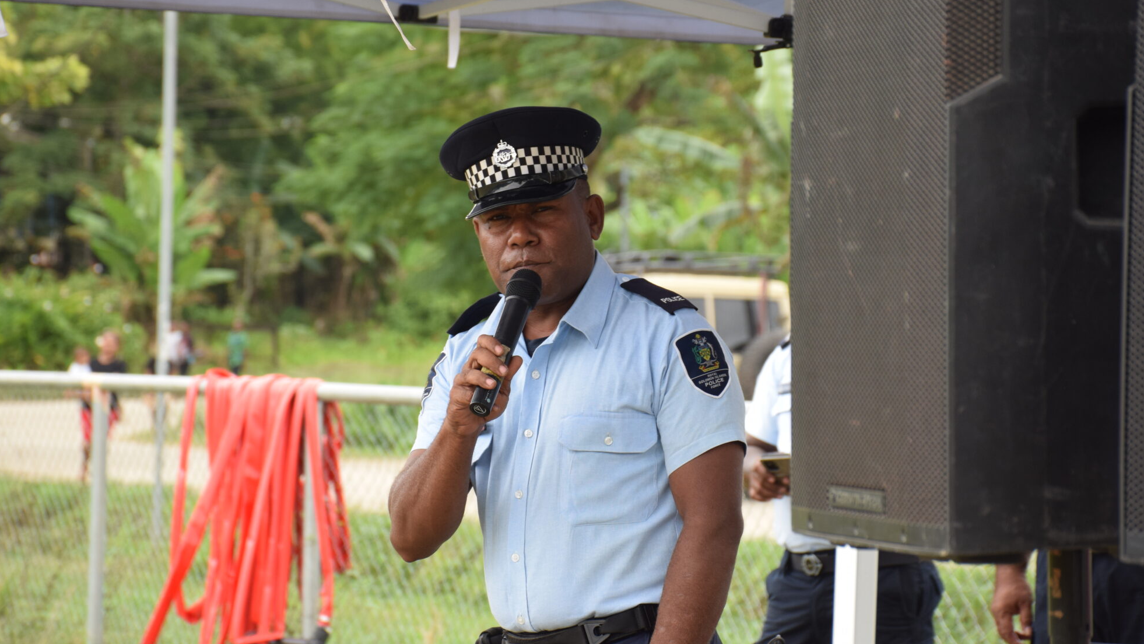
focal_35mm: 164
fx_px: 4975
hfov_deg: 13.1
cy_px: 266
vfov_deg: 7.4
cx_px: 567
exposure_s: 1/250
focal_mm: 100
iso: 400
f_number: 8
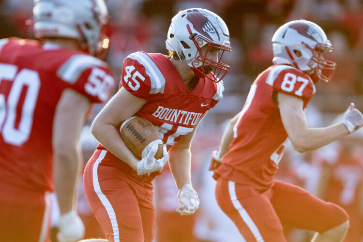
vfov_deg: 2.3
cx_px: 182
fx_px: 6050
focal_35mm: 600
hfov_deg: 3.4
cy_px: 121
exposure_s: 1/4000
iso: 1250
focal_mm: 400
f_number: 2.8
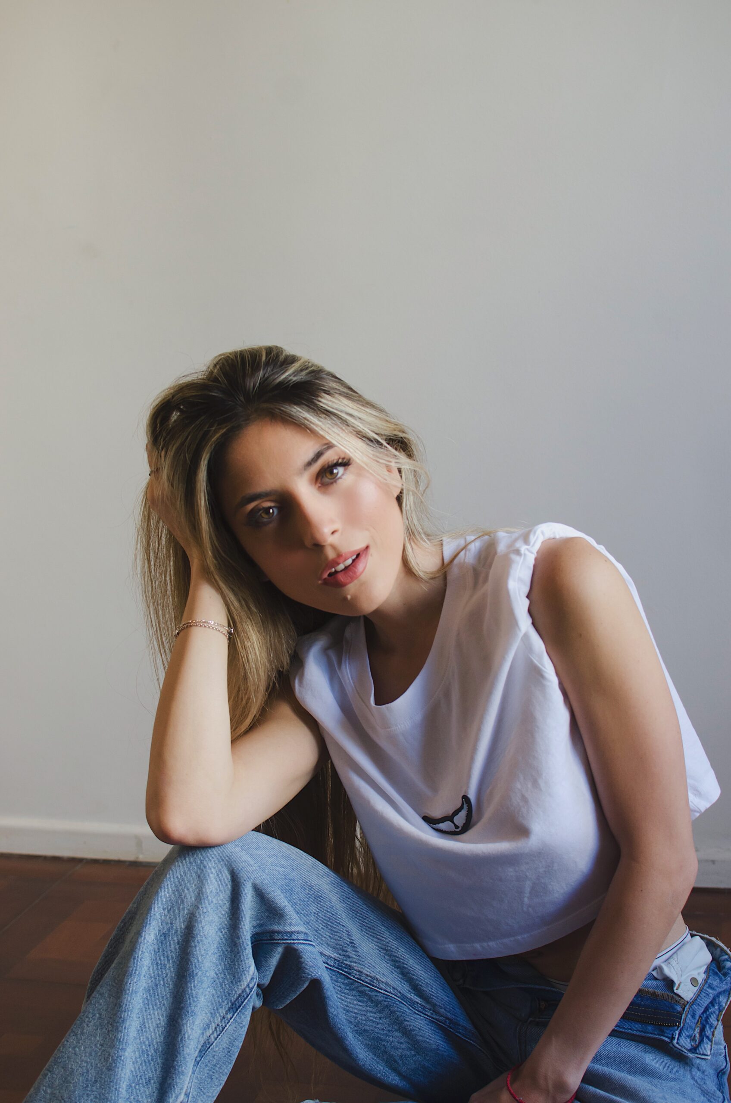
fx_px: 1606
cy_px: 552
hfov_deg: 25.6
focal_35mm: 52
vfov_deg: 37.9
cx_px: 366
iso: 640
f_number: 4
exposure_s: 1/200
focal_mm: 35
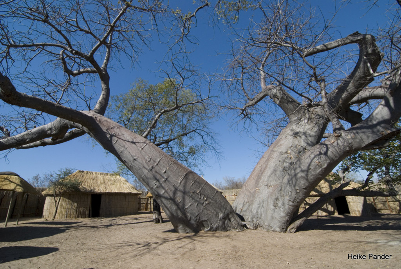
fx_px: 184
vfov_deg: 72.2
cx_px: 200
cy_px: 134
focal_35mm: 16
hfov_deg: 94.9
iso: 250
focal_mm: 11
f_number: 8
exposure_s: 1/320
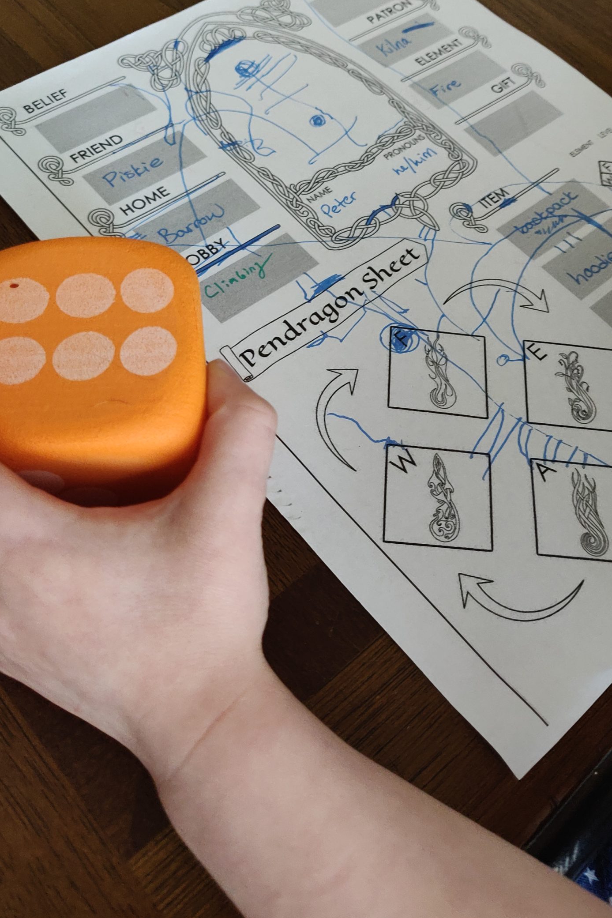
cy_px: 373
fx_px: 816
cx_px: 360
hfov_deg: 41.0
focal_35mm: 32
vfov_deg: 58.3
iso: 1000
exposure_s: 1/20
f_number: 1.7
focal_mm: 4.25
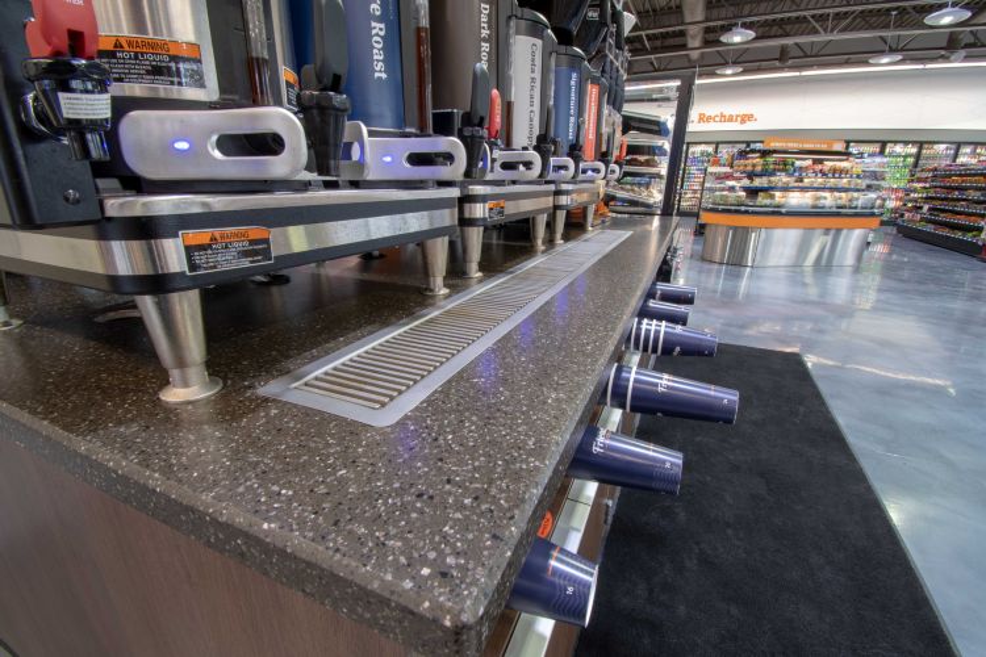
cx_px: 493
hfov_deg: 100.4
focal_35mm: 15
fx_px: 411
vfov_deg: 77.3
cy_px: 328
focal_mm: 10
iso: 160
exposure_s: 1
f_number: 14
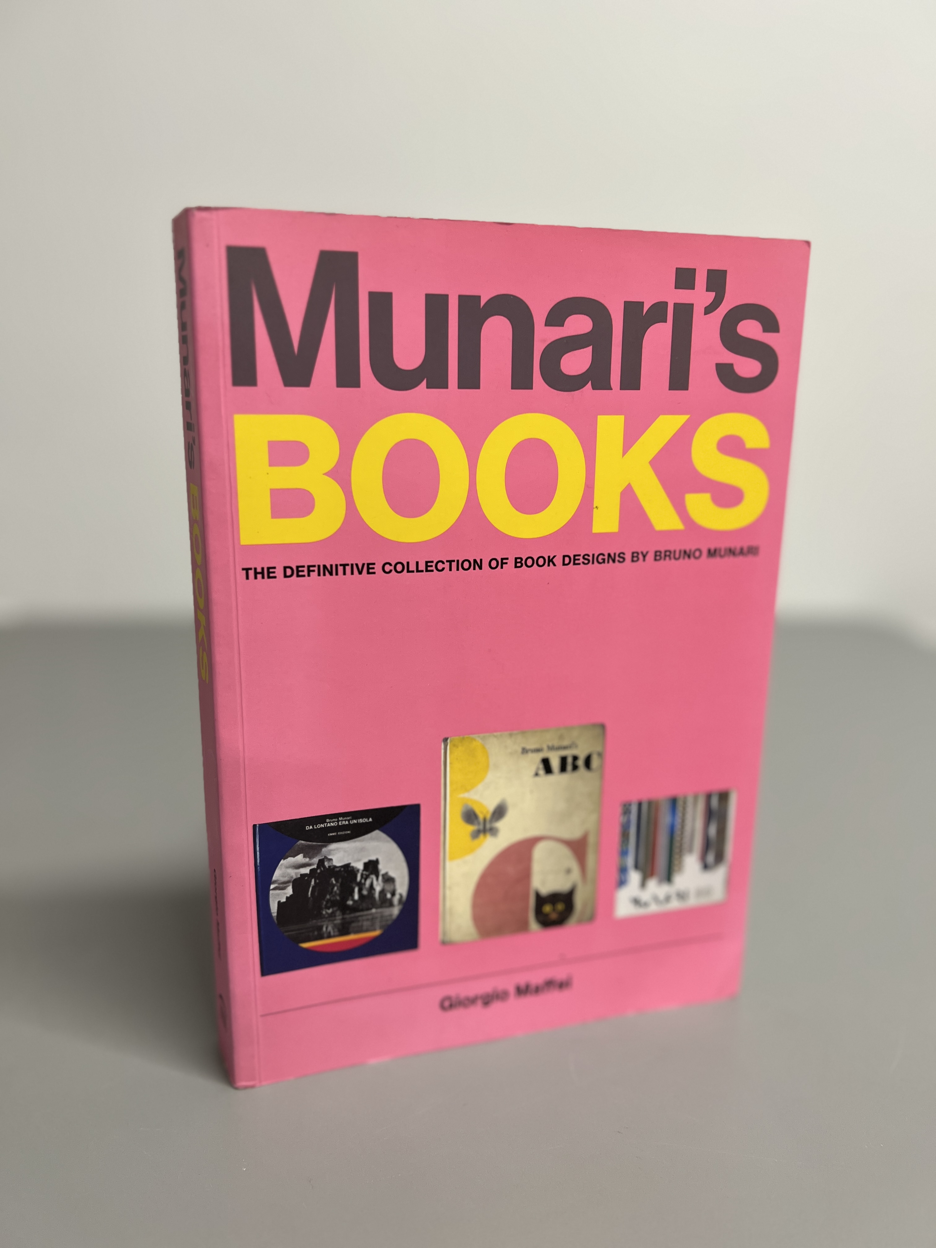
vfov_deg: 67.3
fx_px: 937
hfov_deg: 53.1
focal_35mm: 26
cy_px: 624
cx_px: 468
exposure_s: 1/120
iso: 125
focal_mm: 5.7
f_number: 1.5
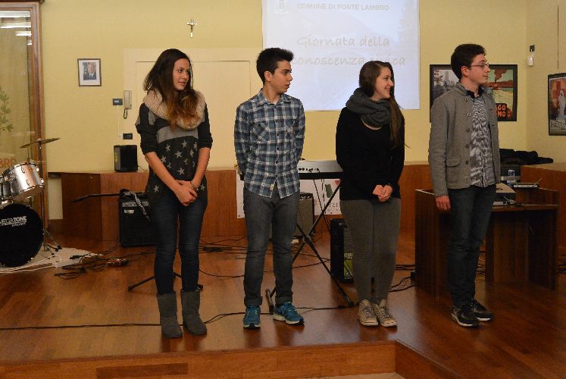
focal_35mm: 49
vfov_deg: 27.6
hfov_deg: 40.3
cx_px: 283
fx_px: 771
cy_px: 190
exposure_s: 1/125
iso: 720
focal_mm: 18.2
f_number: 4.5
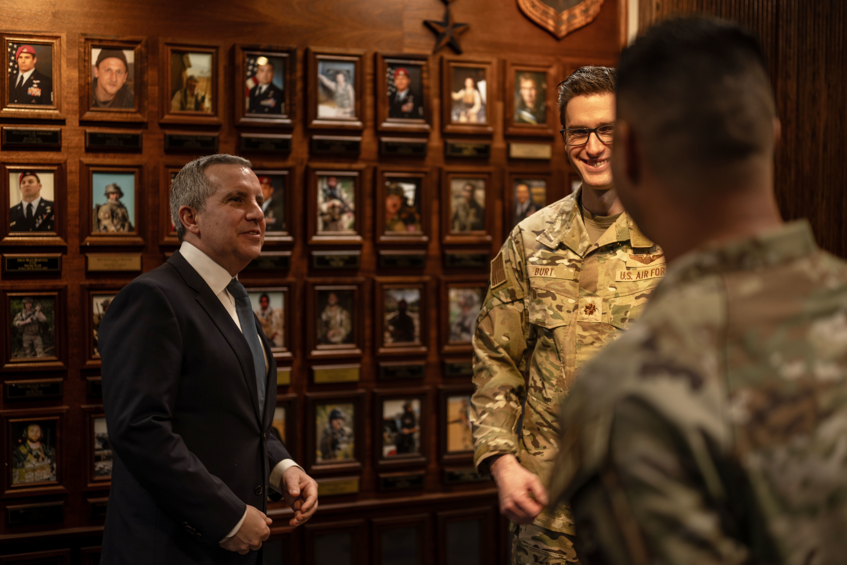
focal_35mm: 50
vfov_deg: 27.0
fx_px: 1176
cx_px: 424
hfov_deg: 39.6
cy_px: 282
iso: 160
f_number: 1.8
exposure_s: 1/60
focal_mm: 50
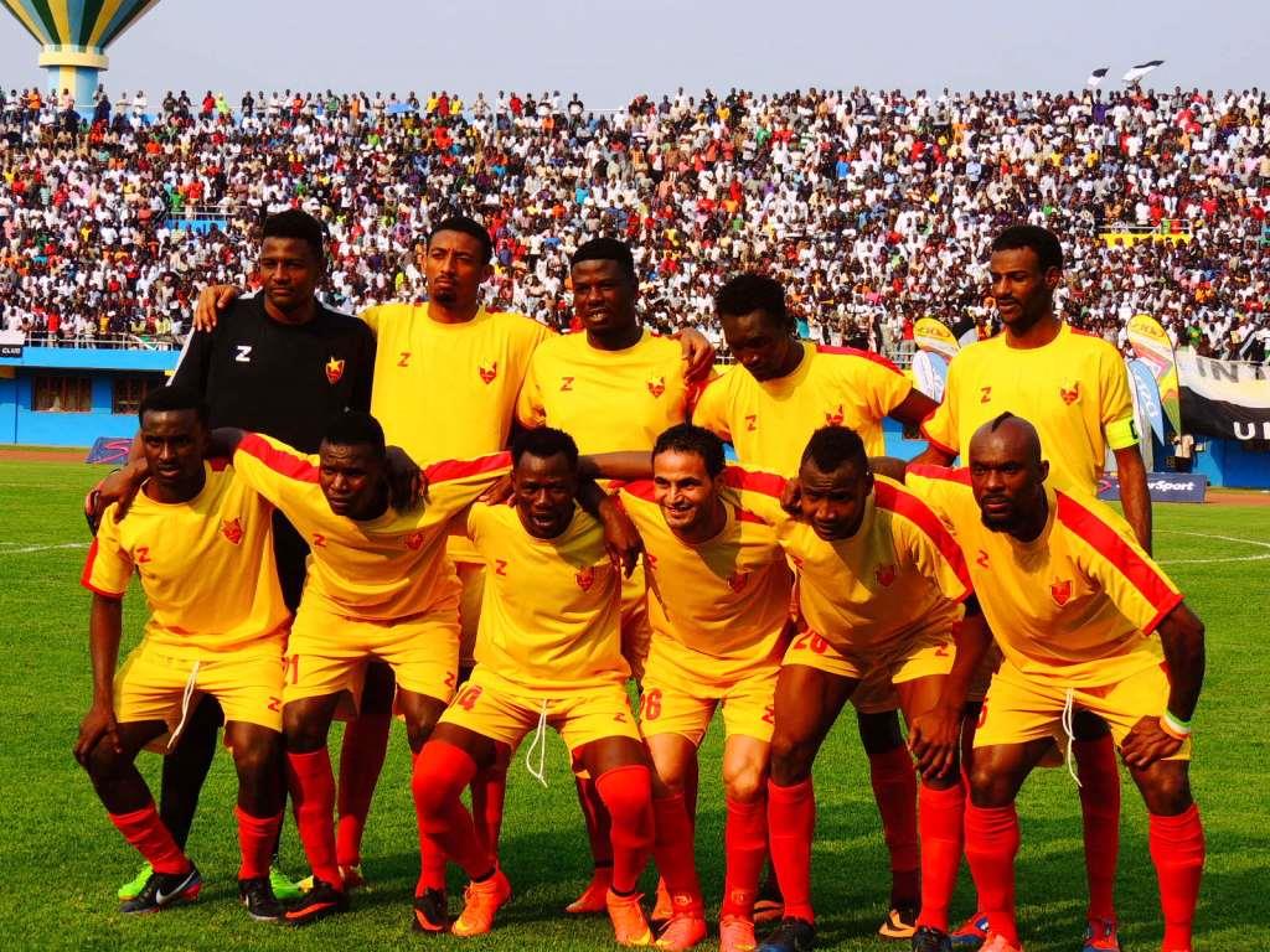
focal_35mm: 90
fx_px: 3302
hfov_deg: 21.8
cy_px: 476
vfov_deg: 16.4
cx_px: 635
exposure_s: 1/800
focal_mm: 16
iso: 140
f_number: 4.1
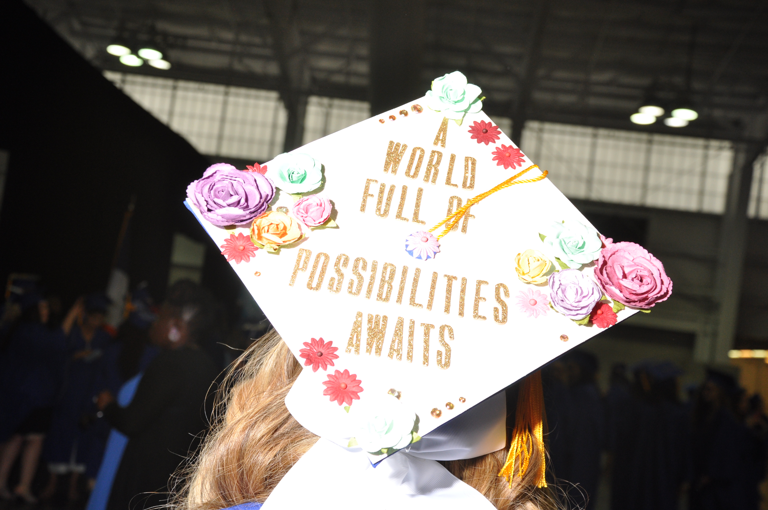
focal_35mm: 51
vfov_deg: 26.4
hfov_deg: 38.9
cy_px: 255
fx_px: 1087
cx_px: 384
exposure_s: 1/200
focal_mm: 34
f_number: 6.3
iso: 500
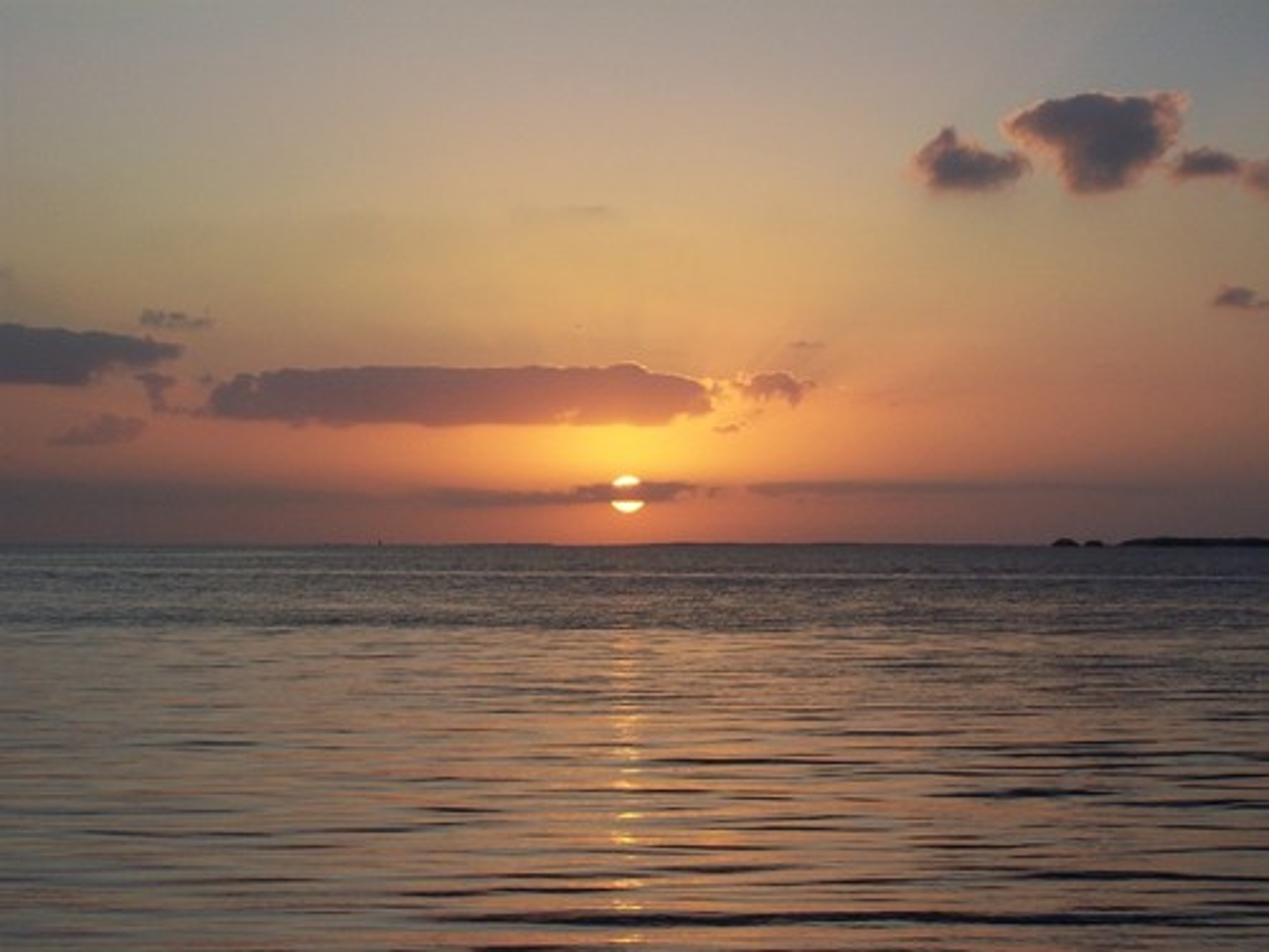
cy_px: 476
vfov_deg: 13.7
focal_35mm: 108
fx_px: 3959
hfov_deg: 18.2
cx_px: 634
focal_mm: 18
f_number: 4.8
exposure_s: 1/350
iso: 80
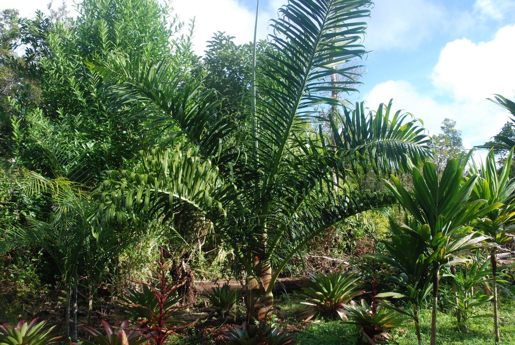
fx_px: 473
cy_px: 172
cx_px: 258
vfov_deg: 40.1
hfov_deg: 57.2
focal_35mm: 33
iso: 125
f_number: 5.6
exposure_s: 1/125
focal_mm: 22
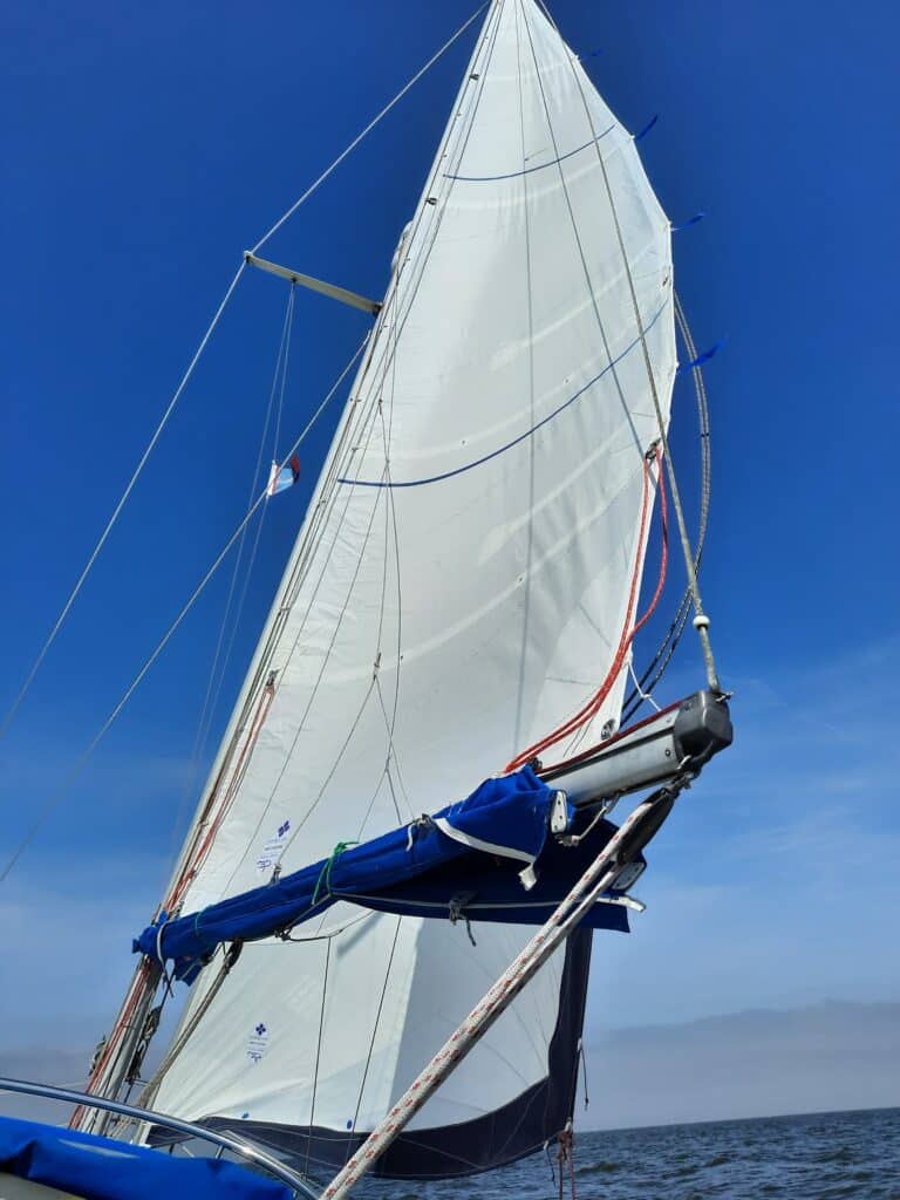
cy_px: 600
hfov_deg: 54.9
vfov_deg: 69.4
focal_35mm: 25
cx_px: 450
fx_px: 867
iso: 32
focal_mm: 4.6
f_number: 2
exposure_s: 1/2725
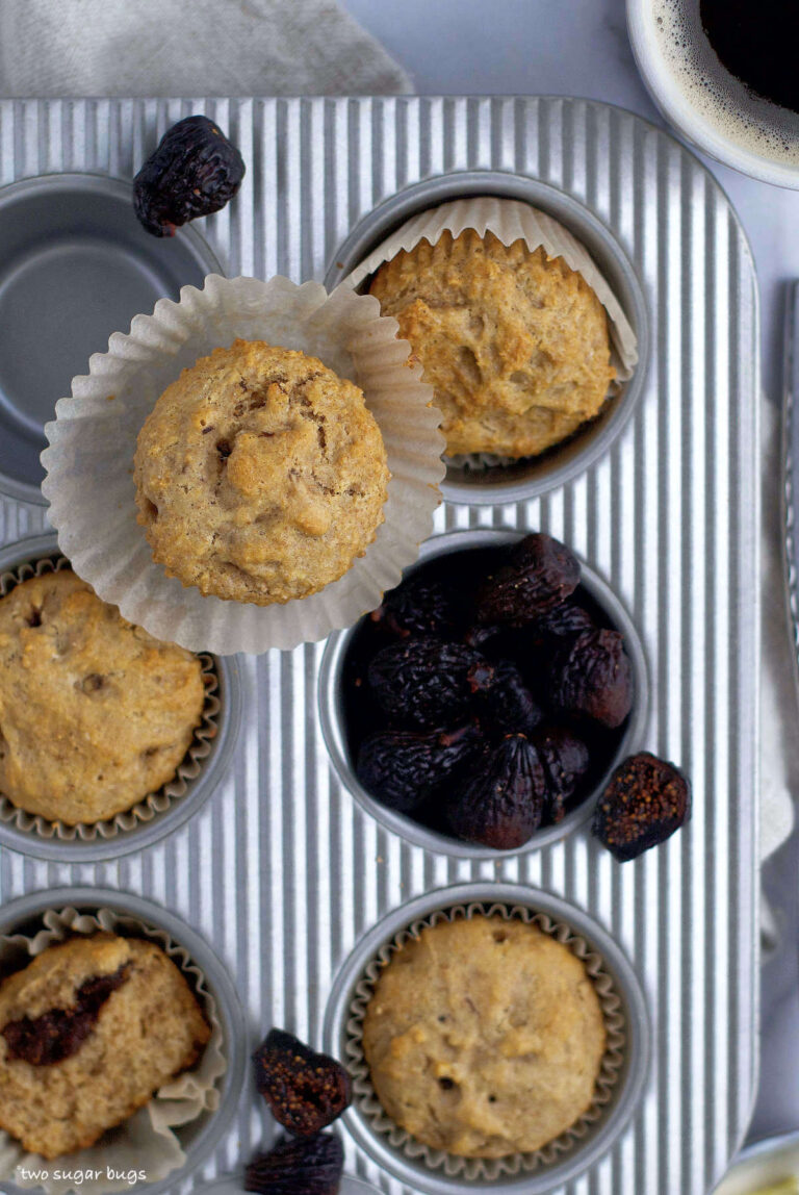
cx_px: 400
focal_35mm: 75
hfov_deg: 18.2
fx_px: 2491
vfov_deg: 27.0
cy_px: 598
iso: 100
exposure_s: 1/20
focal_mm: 50
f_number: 2.8
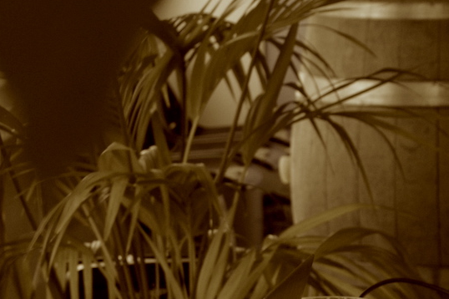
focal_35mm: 292
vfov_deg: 4.7
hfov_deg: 7.0
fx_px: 3640
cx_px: -119
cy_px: 134
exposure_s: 1/60
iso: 560
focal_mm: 58
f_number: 5
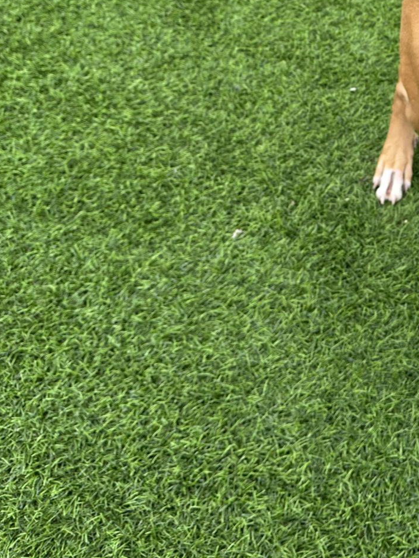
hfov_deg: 25.5
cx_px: 489
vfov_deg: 35.6
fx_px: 839
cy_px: 108
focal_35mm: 52
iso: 80
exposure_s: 1/762
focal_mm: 6.86
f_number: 1.78
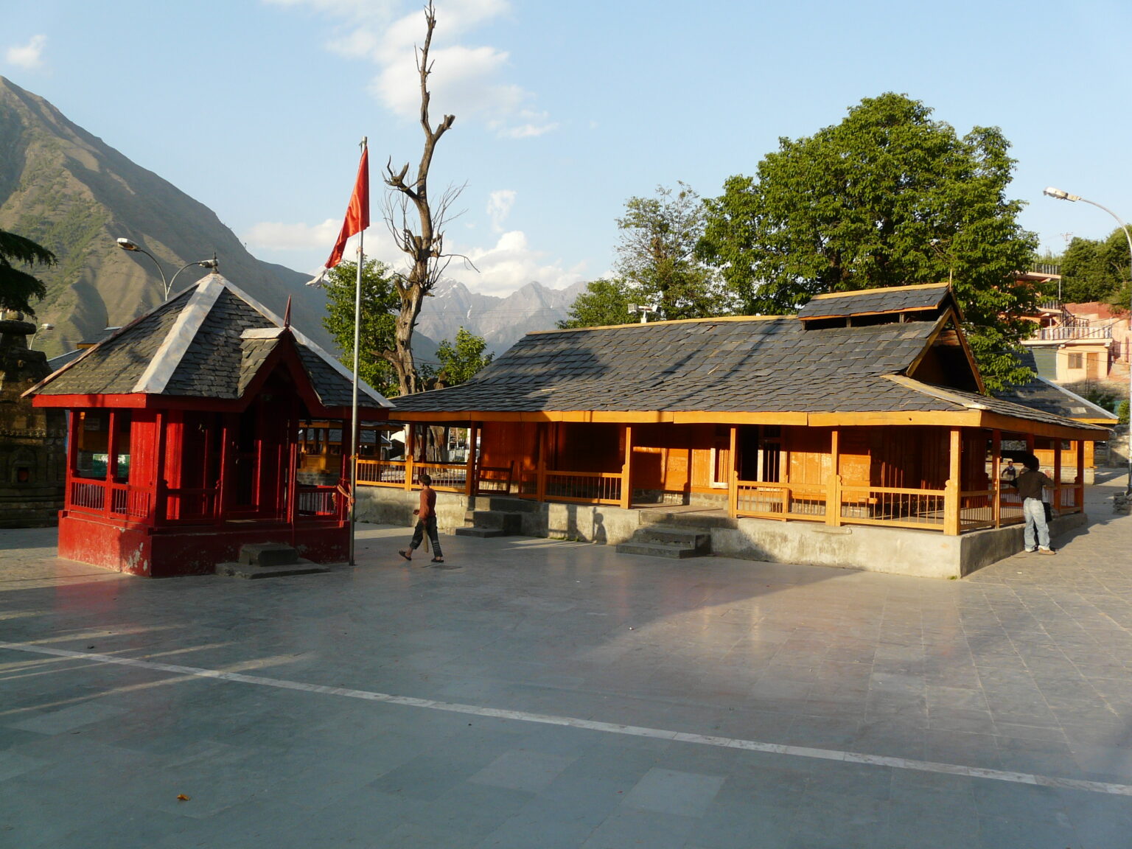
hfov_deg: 63.4
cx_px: 566
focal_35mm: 28
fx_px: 916
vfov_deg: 49.7
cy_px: 424
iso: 100
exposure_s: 1/200
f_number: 4
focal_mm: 4.6
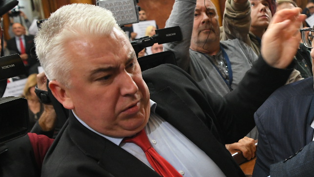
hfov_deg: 31.5
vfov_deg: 18.9
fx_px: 525
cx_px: 294
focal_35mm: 63
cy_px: 143
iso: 3200
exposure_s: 1/320
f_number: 4
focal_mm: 24
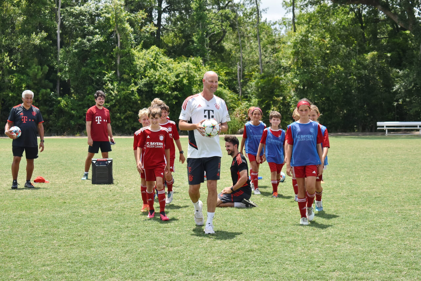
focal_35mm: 72
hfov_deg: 28.1
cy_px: 140
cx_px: 210
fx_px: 842
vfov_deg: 18.9
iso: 400
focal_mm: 48
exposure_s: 1/1600
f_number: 5.6
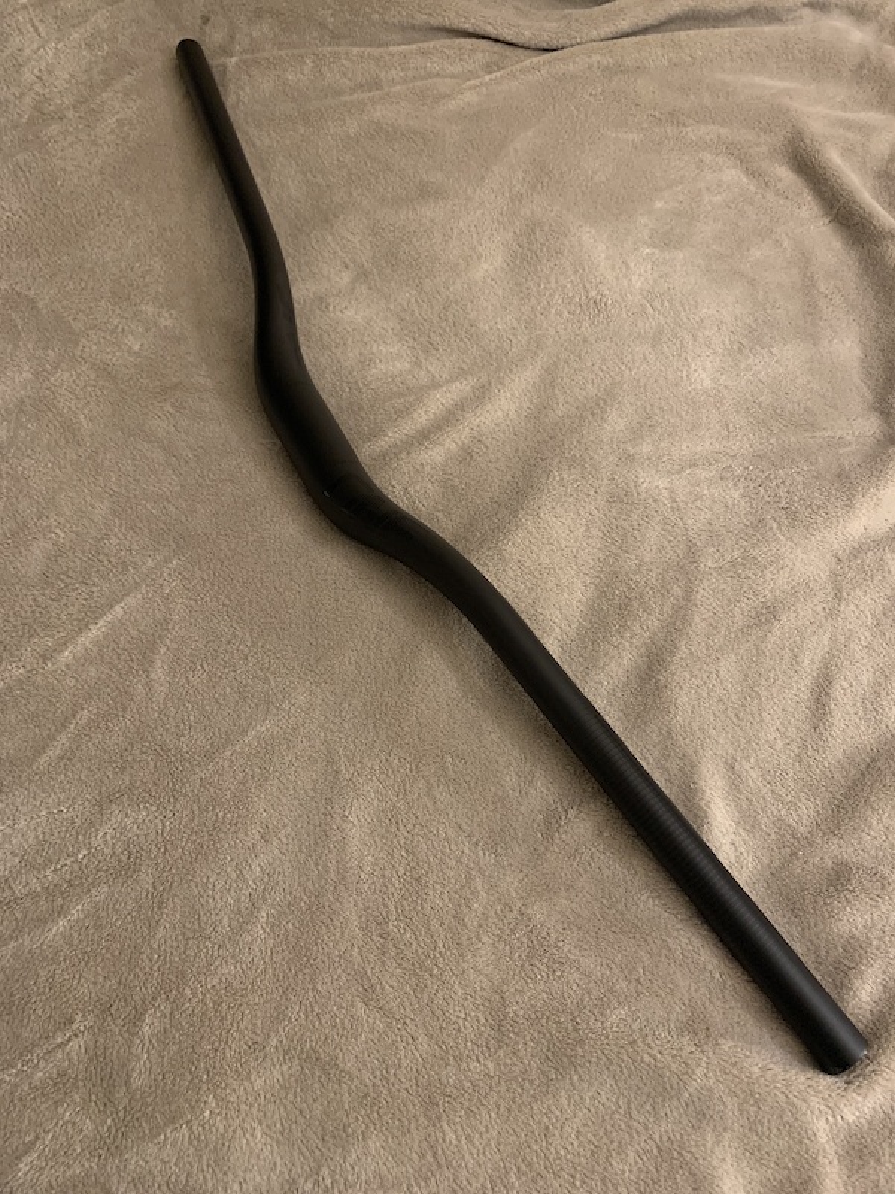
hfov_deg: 53.1
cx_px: 448
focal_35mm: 26
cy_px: 597
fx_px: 896
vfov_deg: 67.3
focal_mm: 4.25
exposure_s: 1/30
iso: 400
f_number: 1.8
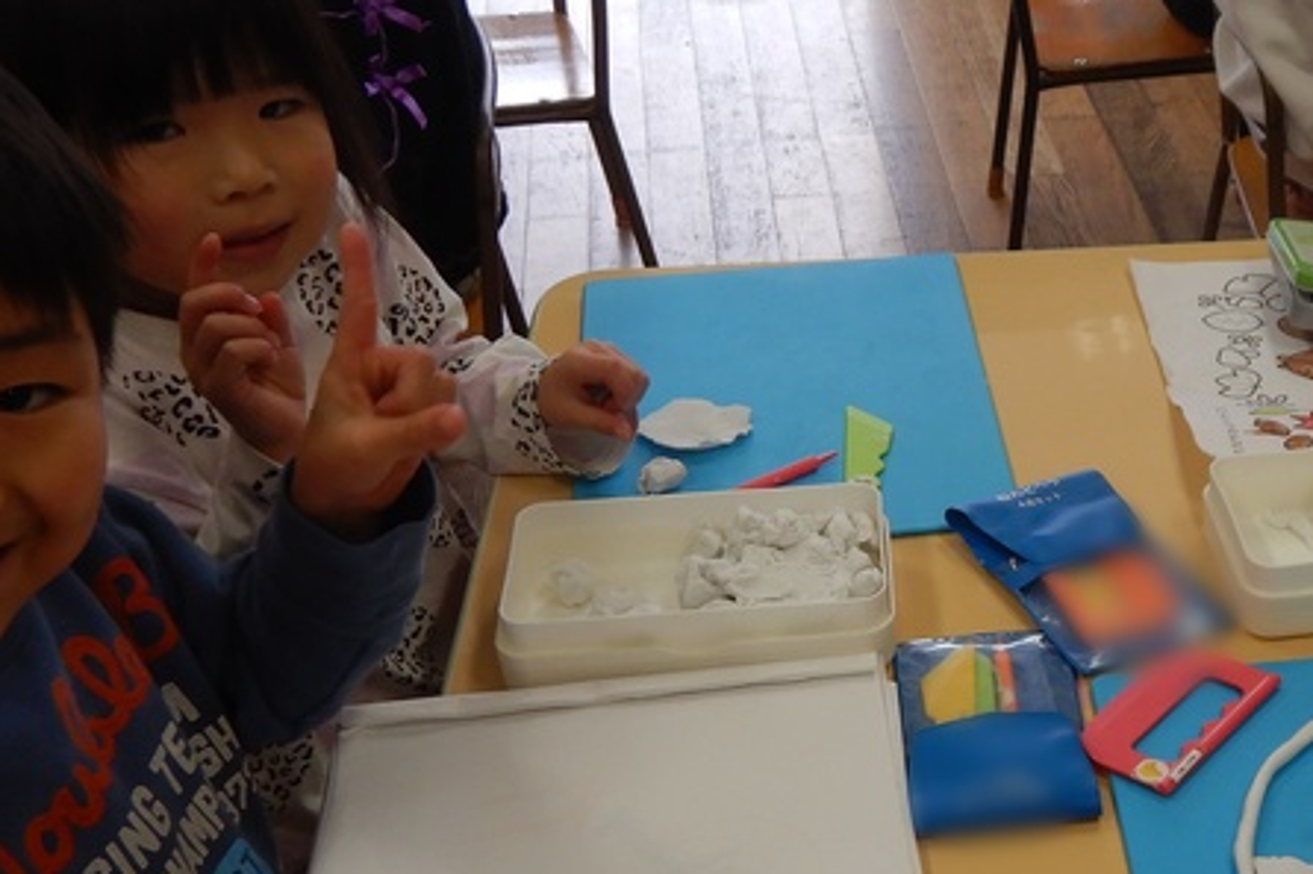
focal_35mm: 56
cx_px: 1116
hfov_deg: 34.2
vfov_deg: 24.1
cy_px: 547
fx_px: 2042
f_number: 2.8
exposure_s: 1/125
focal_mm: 4.3
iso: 125
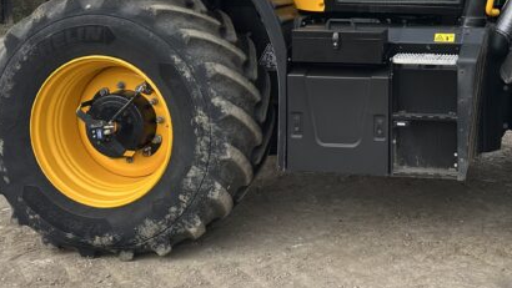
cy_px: -4
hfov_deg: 39.8
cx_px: 433
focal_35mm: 49
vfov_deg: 23.4
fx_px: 665
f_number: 1.78
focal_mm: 6.86
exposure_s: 1/2110
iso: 80
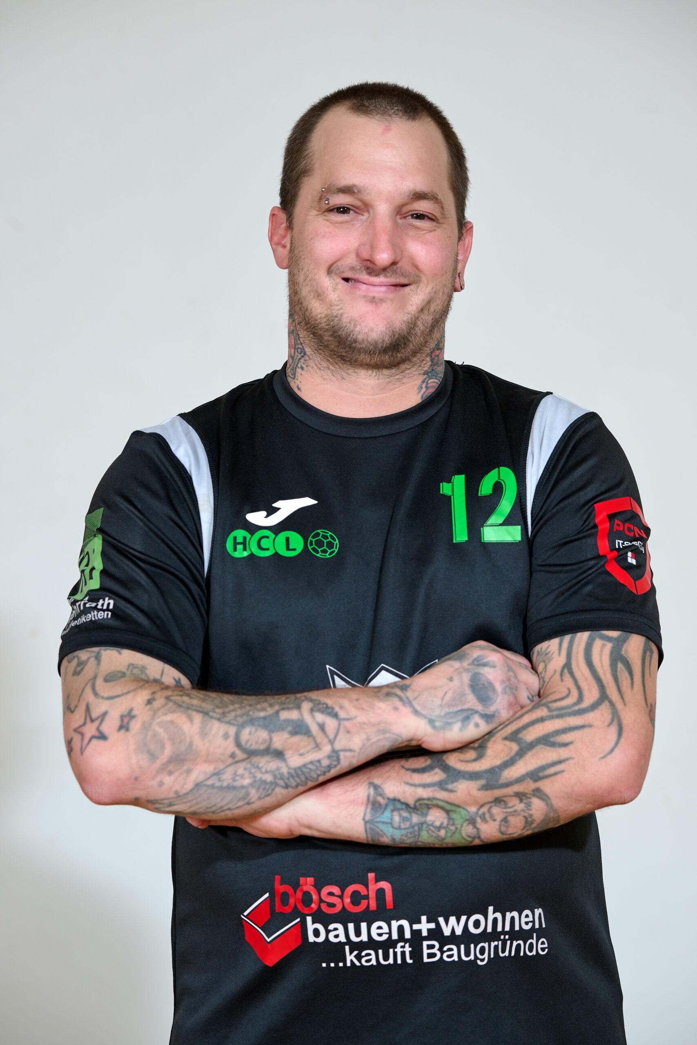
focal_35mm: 105
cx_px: 348
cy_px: 522
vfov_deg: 19.5
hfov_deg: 13.0
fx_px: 3049
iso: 200
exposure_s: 1/125
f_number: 4.5
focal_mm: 105
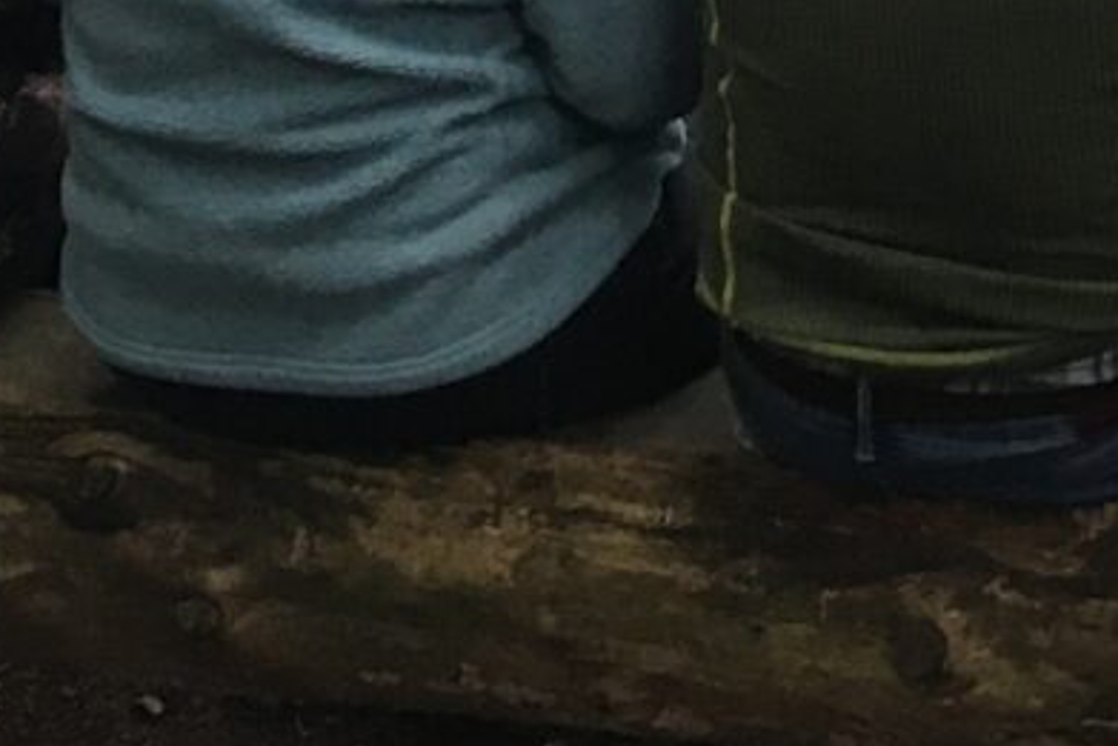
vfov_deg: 7.8
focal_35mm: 158
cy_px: -1258
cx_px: 1790
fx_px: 4908
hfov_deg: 12.2
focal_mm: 4.15
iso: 100
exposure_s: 1/33
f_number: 2.2
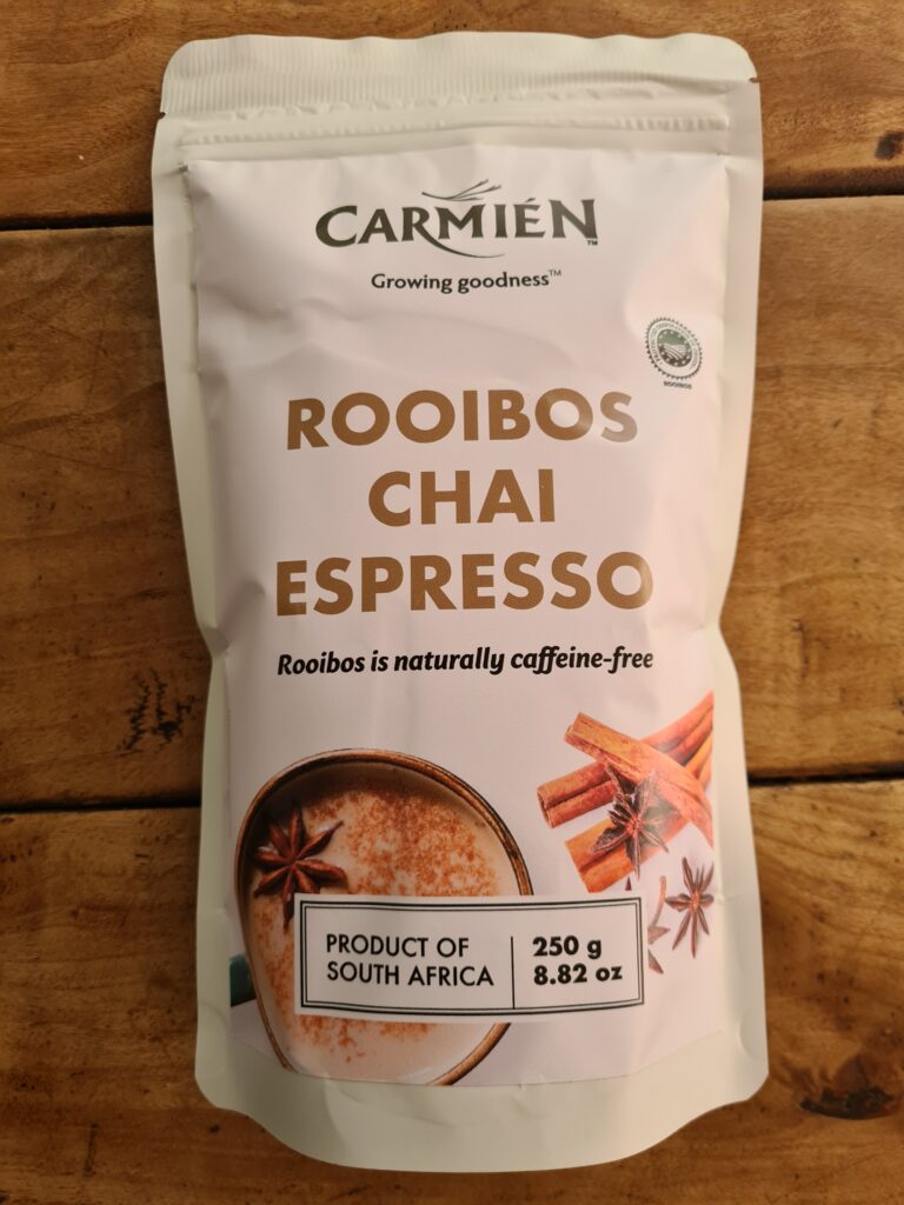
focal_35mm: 26
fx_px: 905
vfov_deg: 67.3
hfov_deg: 53.1
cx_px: 452
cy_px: 602
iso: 100
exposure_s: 1/50
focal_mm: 5.4
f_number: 1.8
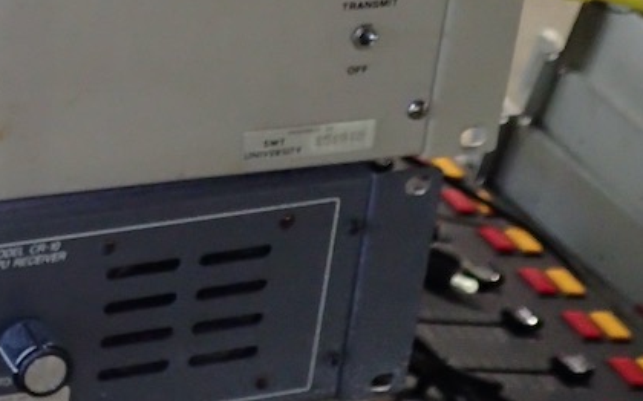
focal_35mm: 97
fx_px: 1699
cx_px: -303
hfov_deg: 19.0
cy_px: 83
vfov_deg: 13.4
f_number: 2.3
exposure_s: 1/30
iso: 500
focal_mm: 5.5
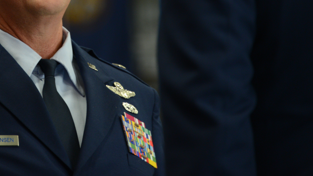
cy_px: 10
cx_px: 57
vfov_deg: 2.4
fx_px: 4266
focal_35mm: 514
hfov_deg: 4.2
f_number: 5.6
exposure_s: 1/60
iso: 1600
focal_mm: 300
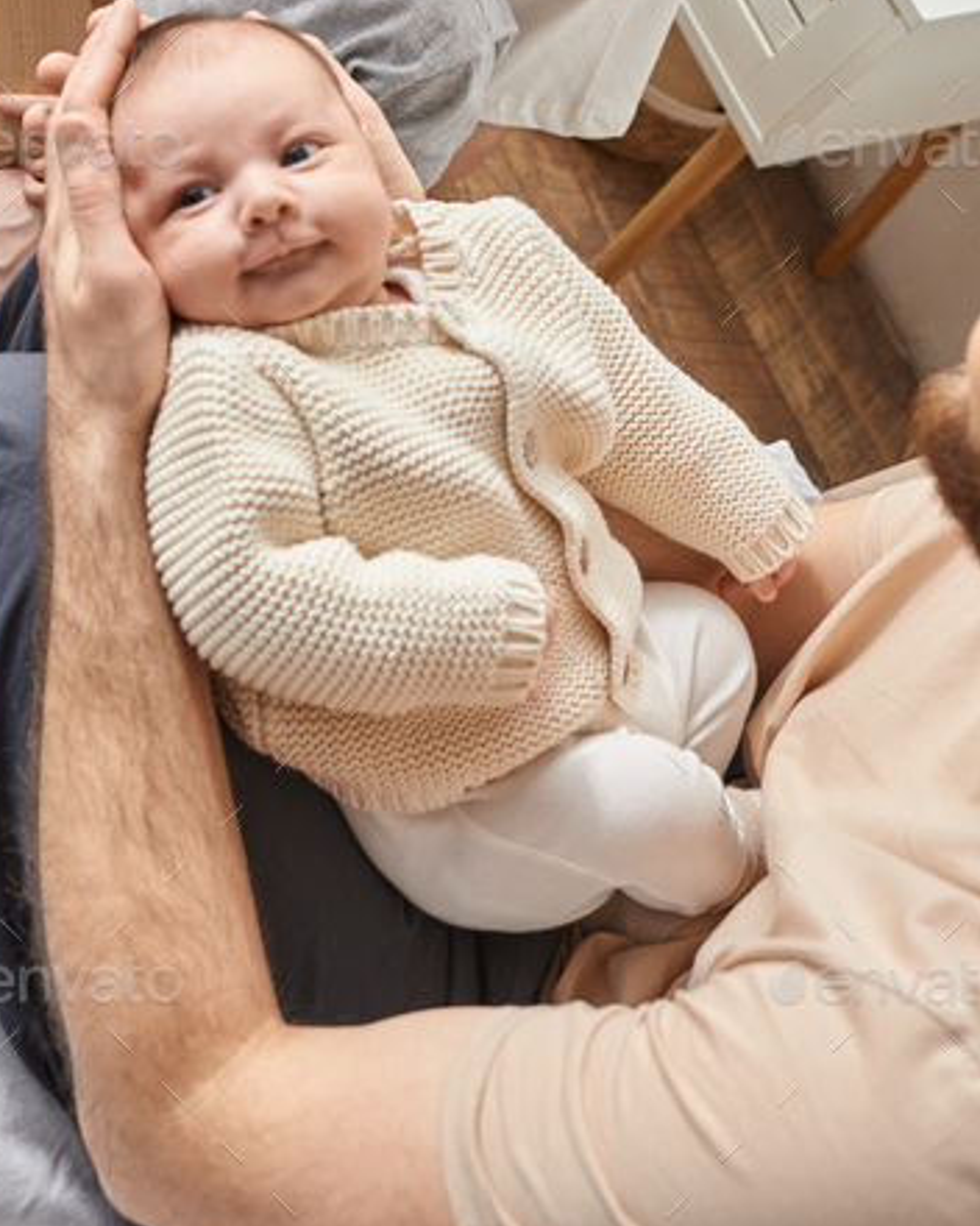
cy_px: 125
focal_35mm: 66
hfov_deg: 23.1
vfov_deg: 27.7
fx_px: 2393
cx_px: 468
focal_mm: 35
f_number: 4
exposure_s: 1/200
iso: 400
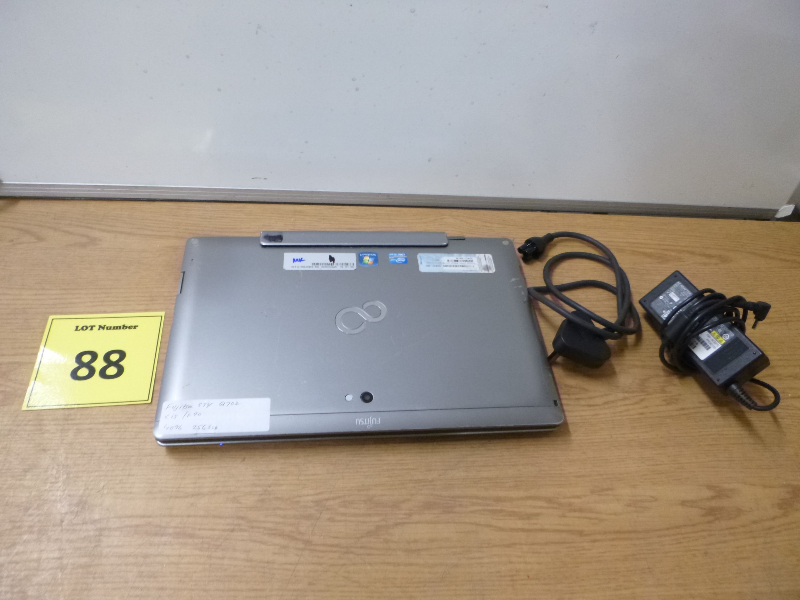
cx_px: 400
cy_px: 300
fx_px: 578
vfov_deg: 54.9
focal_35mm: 25
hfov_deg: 69.4
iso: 400
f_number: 3.9
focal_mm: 4.5
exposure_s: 1/10
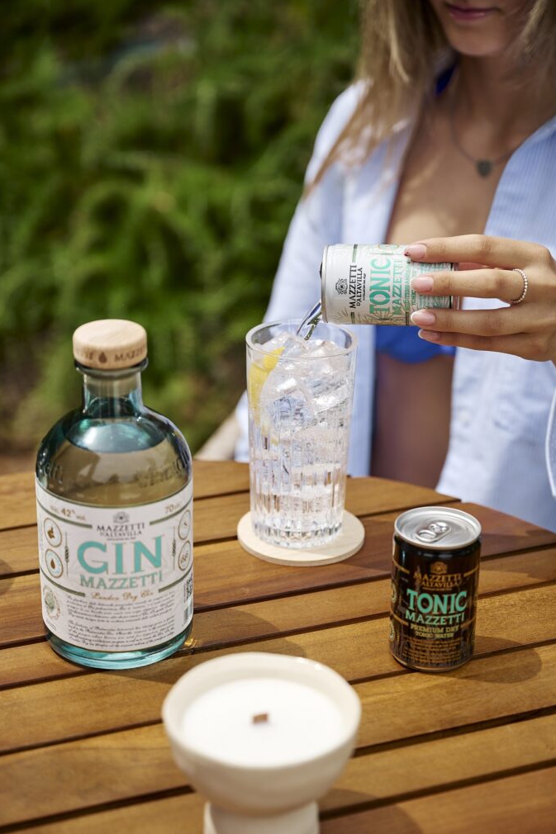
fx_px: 1645
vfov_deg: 28.5
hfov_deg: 19.2
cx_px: 279
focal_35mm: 71
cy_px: 420
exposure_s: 1/2000
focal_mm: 70
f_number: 3.5
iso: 100
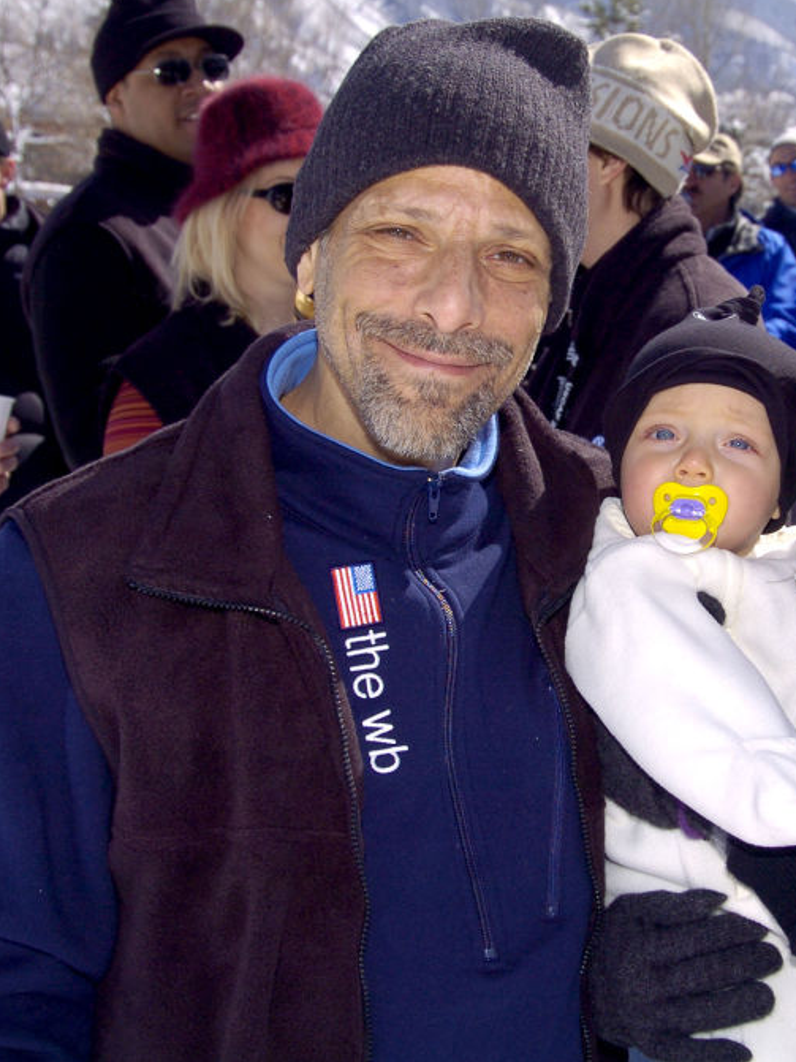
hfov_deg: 22.8
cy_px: 527
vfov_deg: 30.4
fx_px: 1955
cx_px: 605
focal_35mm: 64
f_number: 8
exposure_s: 1/800
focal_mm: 29
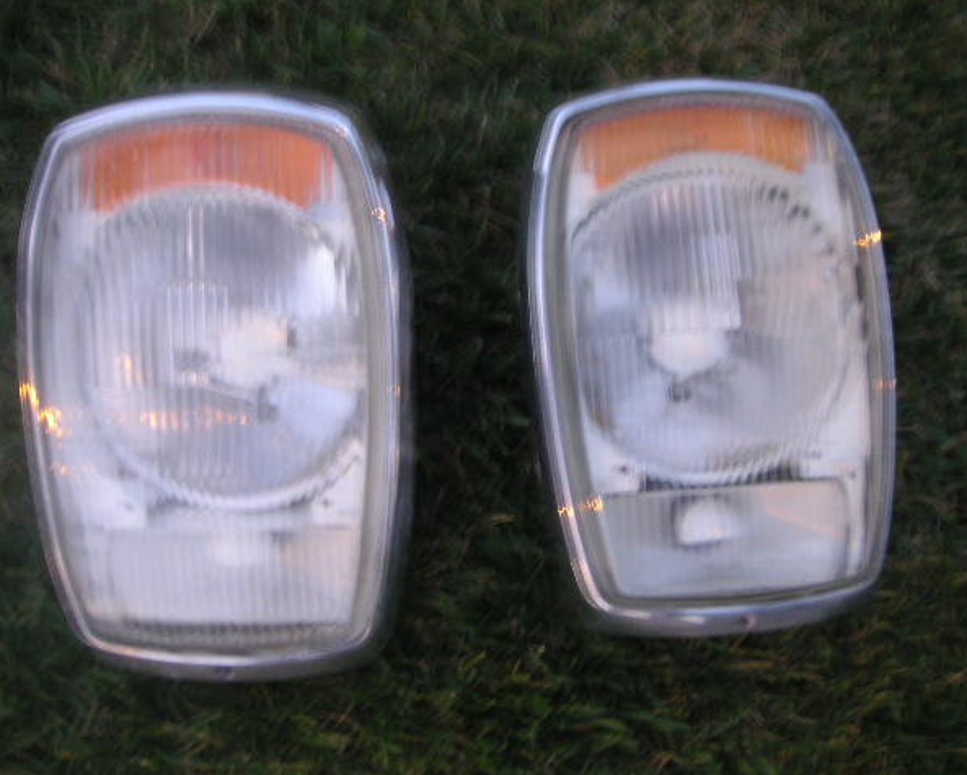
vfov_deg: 37.4
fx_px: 1145
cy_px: 387
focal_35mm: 40
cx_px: 479
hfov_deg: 45.8
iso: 100
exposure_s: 1.5
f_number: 2.8
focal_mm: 5.9
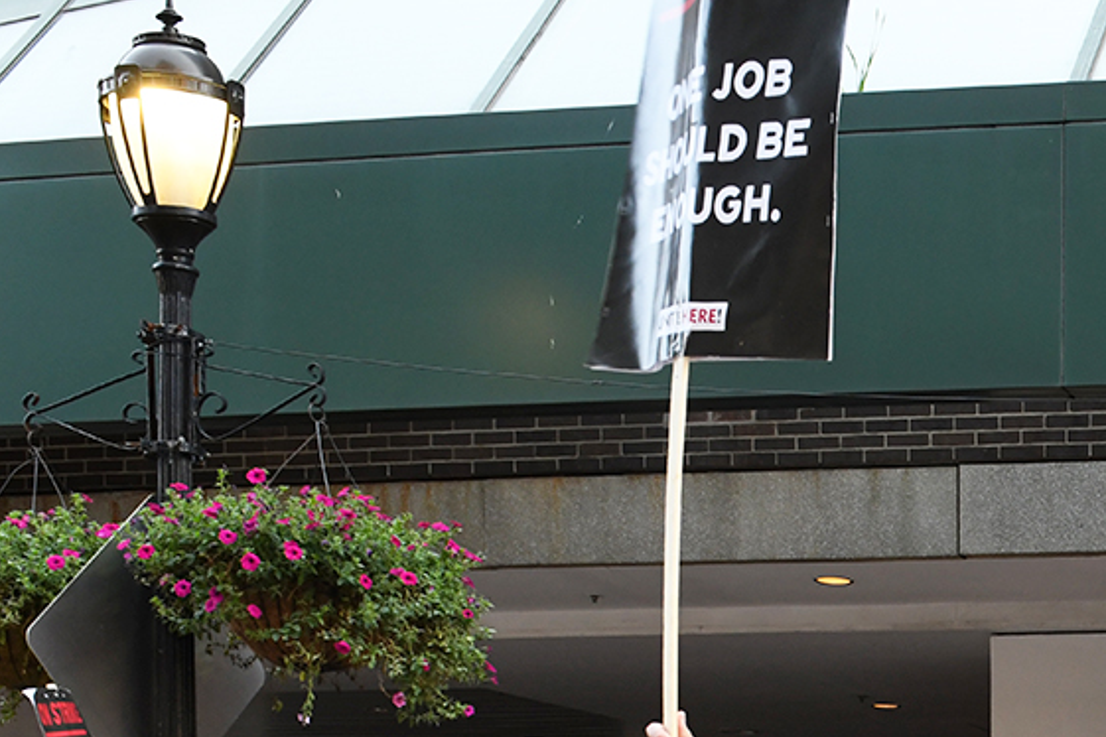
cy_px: 1052
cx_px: 1512
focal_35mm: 77
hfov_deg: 22.8
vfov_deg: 16.4
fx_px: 2365
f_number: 6.3
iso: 800
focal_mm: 24
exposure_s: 1/250
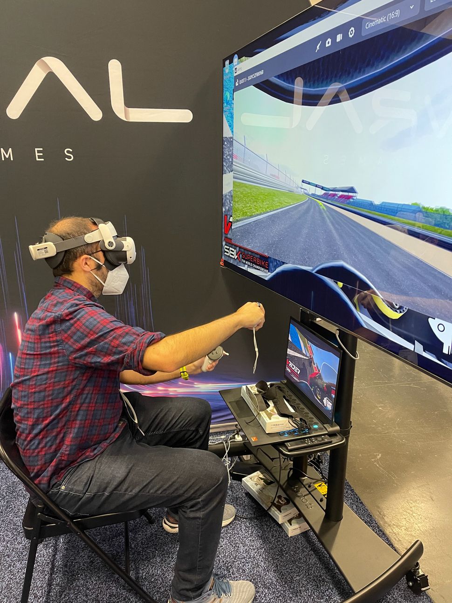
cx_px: 226
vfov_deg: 69.4
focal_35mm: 25
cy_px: 302
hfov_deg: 54.9
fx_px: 435
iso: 400
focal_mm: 5.1
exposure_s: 1/60
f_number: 1.6
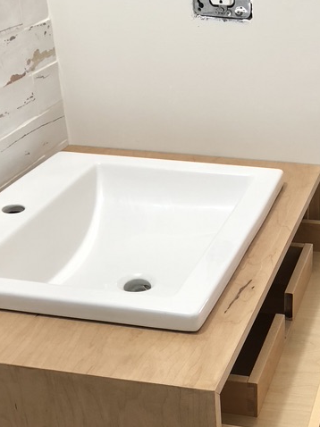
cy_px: 377
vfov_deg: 30.9
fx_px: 740
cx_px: 267
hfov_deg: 23.9
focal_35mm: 60
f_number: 1.8
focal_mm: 4
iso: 40
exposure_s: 1/24
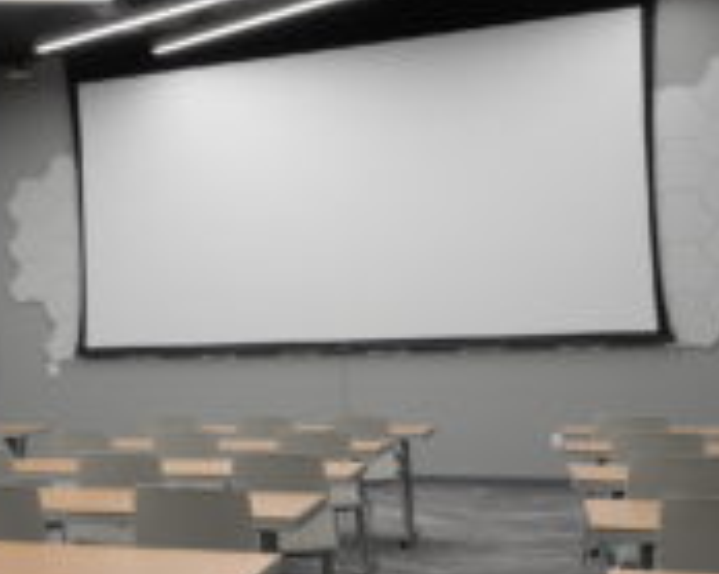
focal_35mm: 58
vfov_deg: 26.2
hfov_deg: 26.5
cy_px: 301
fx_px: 1234
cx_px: -260
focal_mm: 14
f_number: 6.3
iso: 800
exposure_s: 1/40
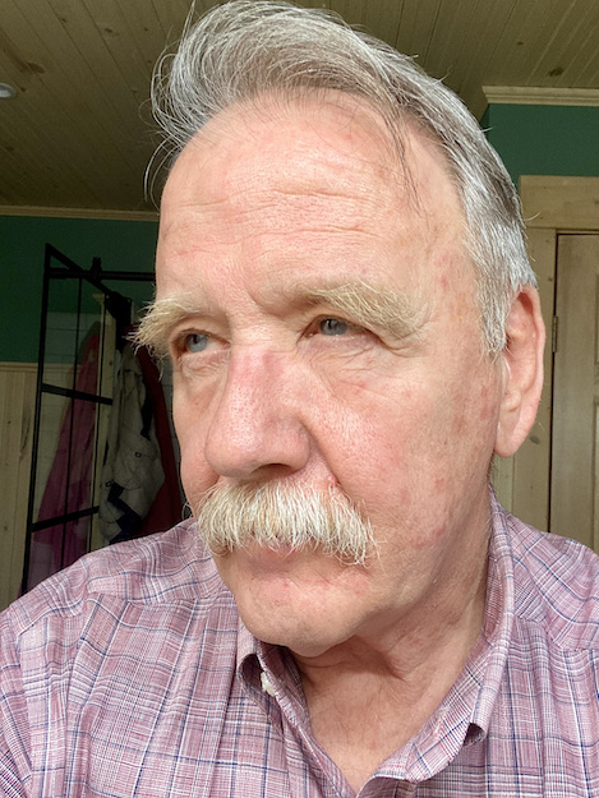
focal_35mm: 32
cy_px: 394
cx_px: 308
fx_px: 738
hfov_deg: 44.2
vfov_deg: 56.8
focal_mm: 2.71
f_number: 2.2
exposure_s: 1/60
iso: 64
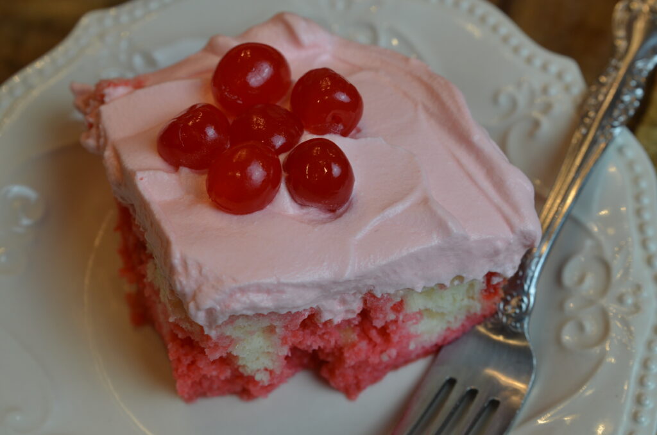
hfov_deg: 29.3
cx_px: 328
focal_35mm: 69
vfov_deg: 19.6
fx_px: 1257
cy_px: 218
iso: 360
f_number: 5.6
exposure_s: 1/125
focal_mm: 46
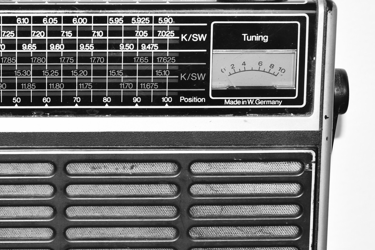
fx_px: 2281
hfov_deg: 9.3
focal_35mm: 219
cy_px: 134
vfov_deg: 6.3
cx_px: 3
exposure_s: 1/60
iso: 250
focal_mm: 70
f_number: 8
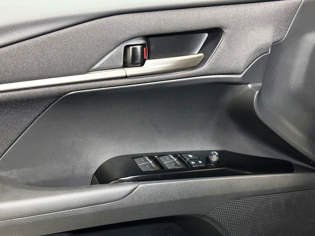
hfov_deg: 39.7
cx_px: 158
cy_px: 118
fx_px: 437
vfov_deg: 30.3
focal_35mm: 48
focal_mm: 6.86
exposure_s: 1/30
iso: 640
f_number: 1.78
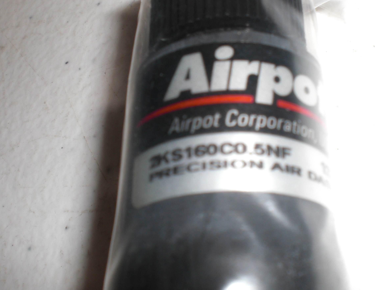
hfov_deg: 36.0
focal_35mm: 53
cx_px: 232
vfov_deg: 27.5
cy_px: 151
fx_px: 593
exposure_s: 1/60
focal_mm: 6.3
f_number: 5.6
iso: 64
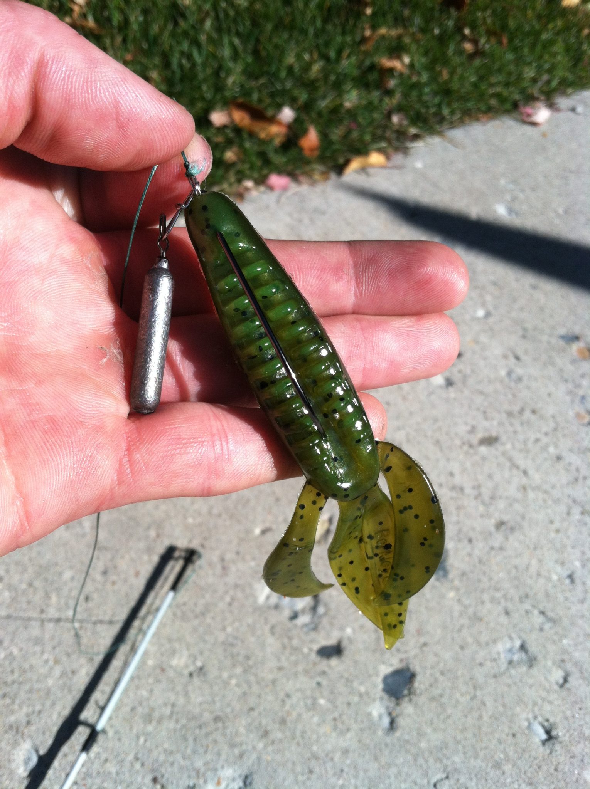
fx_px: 797
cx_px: 295
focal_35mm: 35
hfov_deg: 40.6
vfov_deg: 52.7
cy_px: 394
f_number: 2.8
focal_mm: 3.85
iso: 80
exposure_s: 1/1667
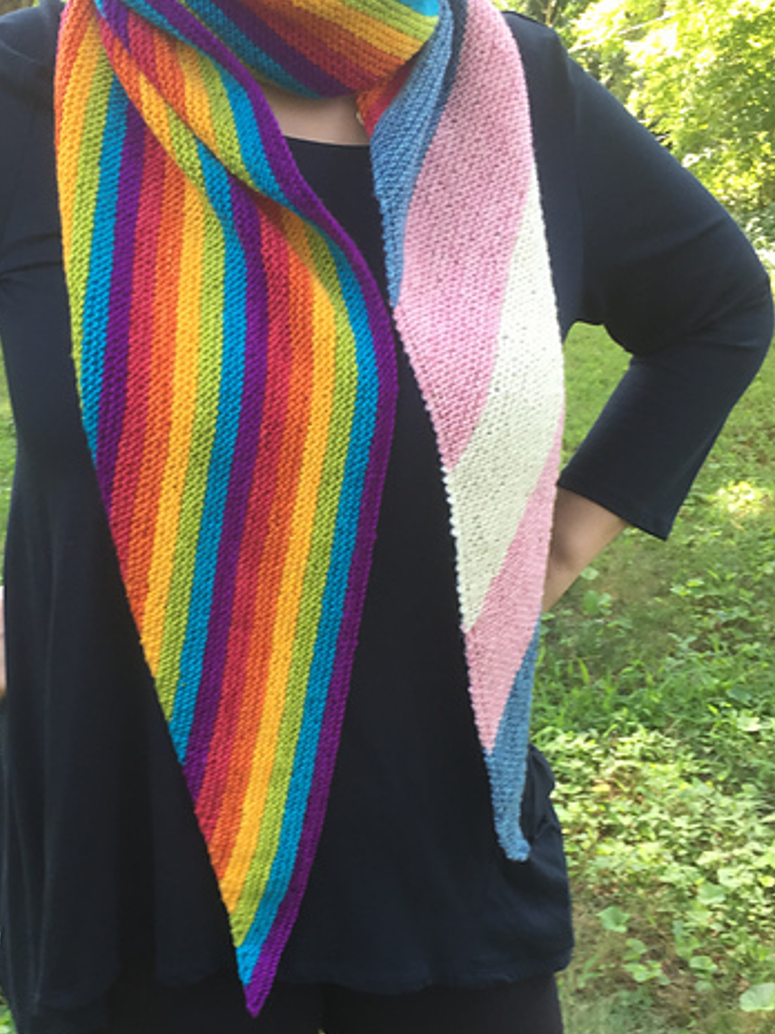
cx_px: 274
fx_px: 1194
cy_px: 566
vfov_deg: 46.7
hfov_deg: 35.7
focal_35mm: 40
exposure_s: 1/60
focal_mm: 4.15
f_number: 2.2
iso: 40
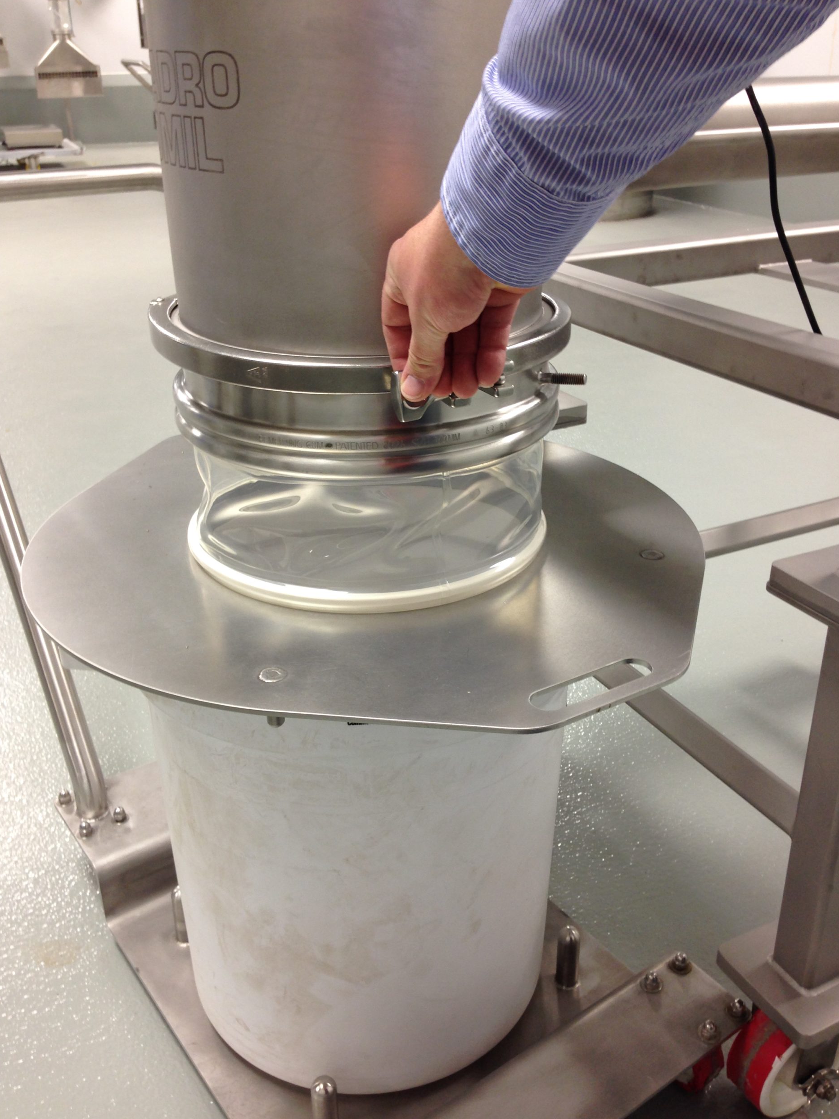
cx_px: 431
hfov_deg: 41.8
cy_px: 550
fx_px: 1099
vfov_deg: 54.0
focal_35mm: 34
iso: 50
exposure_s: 1/24
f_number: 2.4
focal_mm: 4.12
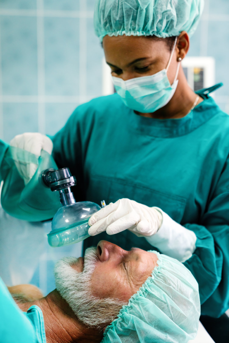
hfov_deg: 21.9
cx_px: 114
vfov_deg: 32.4
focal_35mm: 62
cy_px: 172
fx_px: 591
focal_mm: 62
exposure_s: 1/500
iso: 2500
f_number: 2.8
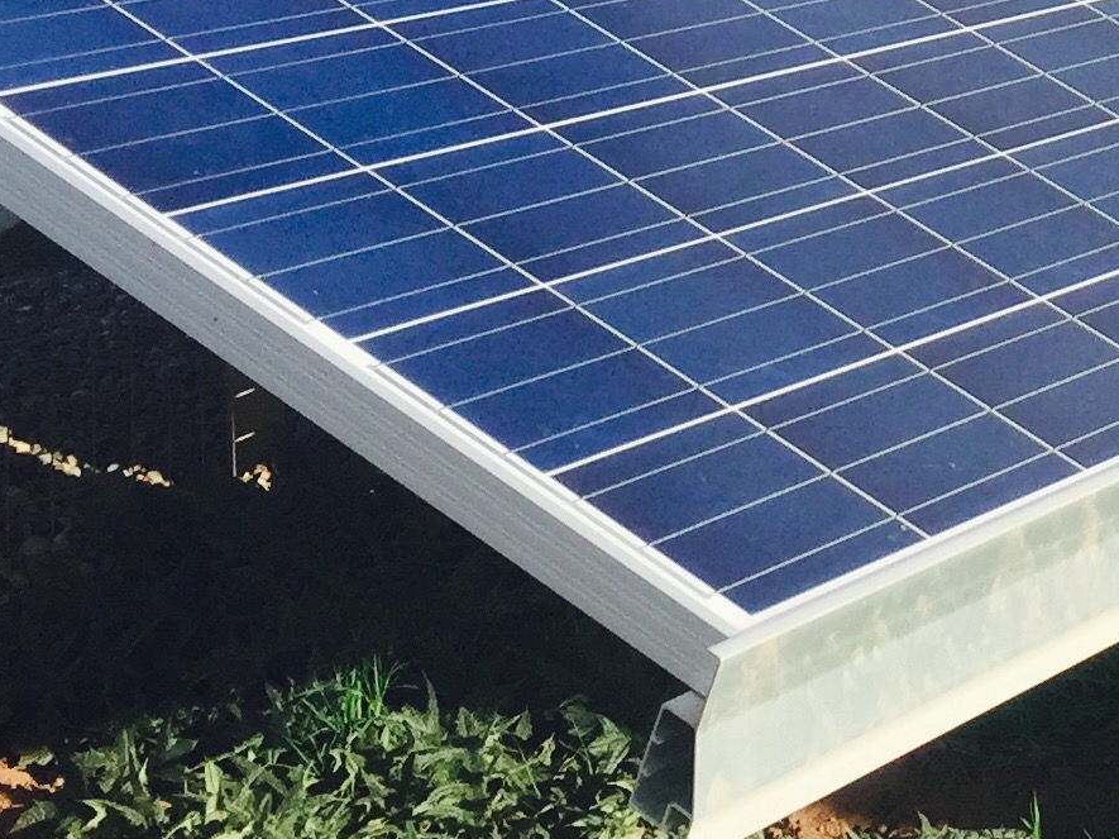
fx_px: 3457
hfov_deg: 16.9
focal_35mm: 107
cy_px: -304
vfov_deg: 13.3
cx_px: 1593
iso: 32
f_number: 2.2
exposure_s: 1/1364
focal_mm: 4.15
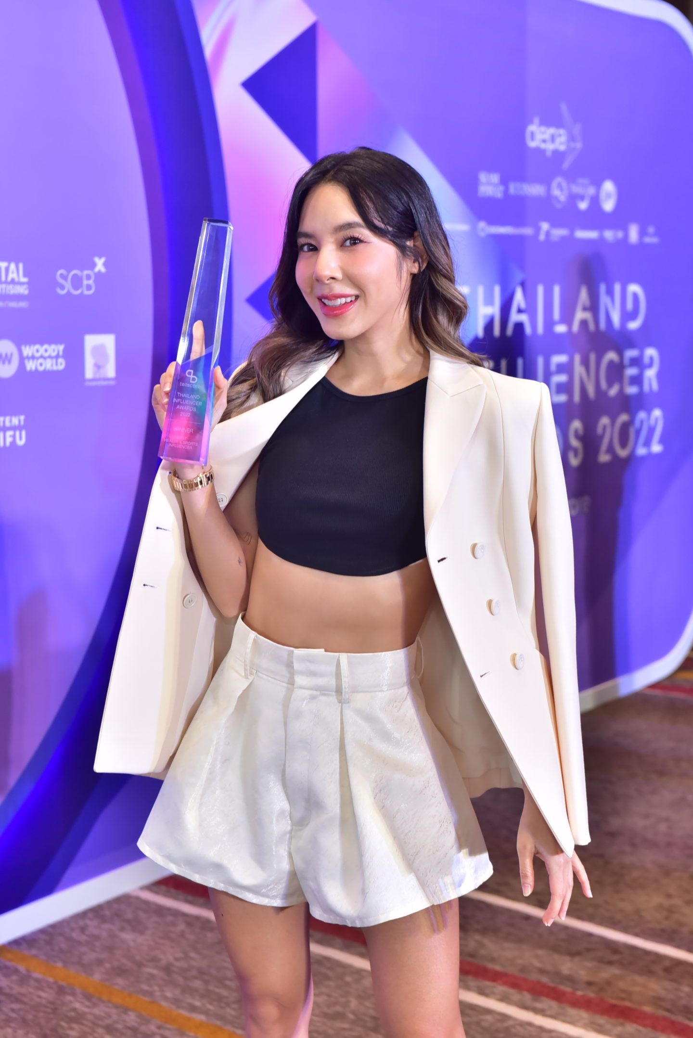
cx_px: 346
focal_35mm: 62
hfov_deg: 21.9
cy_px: 519
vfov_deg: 32.4
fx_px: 1788
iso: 1250
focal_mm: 62
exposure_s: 1/125
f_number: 5
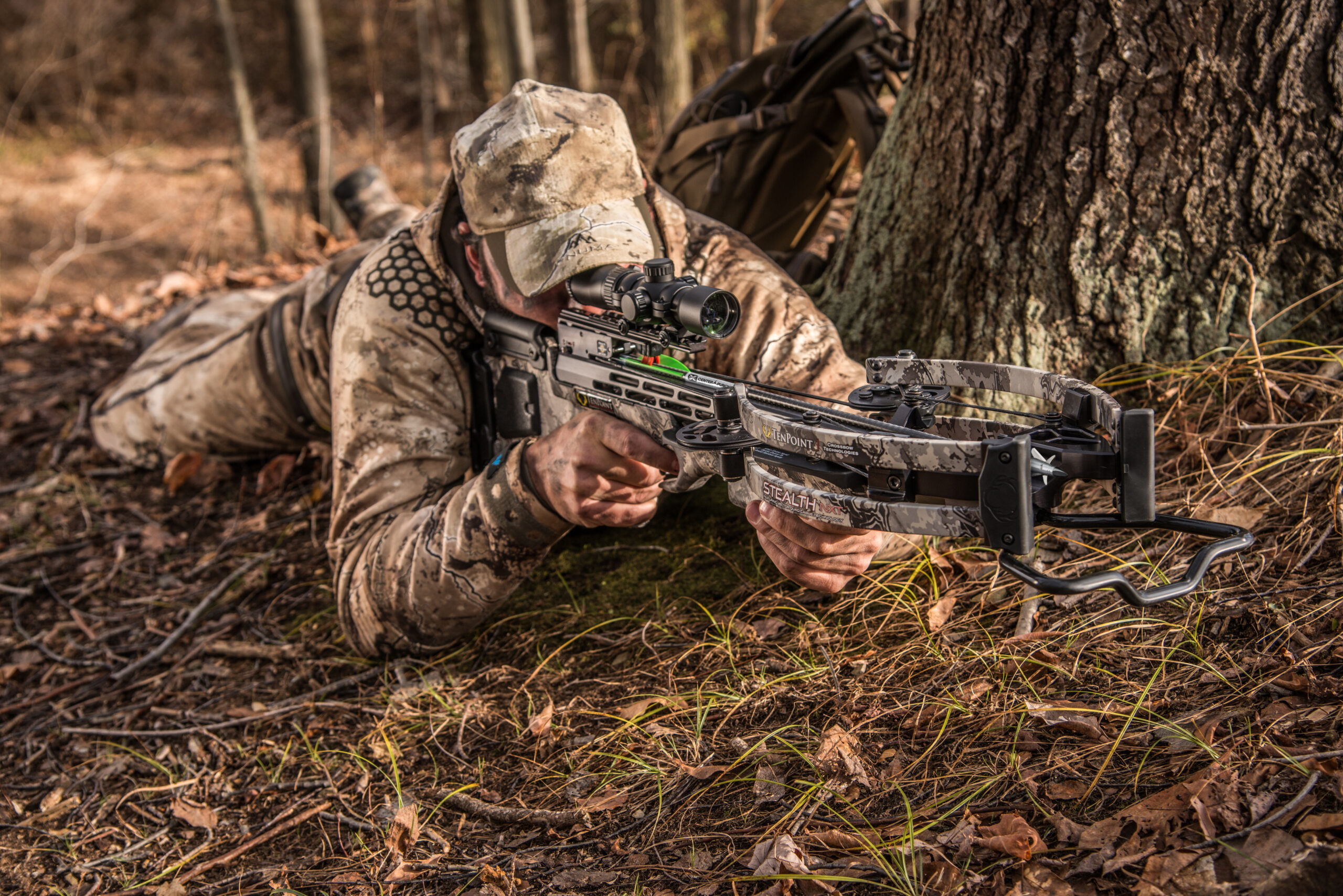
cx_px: 672
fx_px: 2053
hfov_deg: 36.2
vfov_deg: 24.6
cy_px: 448
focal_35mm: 55
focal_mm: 55
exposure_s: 1/250
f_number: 5.6
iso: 160
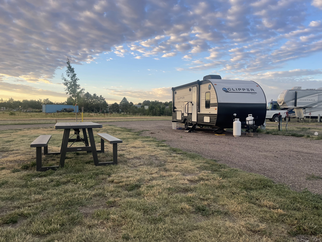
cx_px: 161
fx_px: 233
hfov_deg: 69.4
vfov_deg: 54.9
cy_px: 121
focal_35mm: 25
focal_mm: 5.1
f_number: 1.6
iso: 32
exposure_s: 1/535
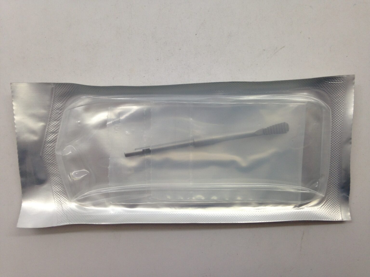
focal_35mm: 33
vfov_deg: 42.9
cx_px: 185
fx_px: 353
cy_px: 138
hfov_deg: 55.4
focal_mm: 4.12
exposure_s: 1/60
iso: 64
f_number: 2.4
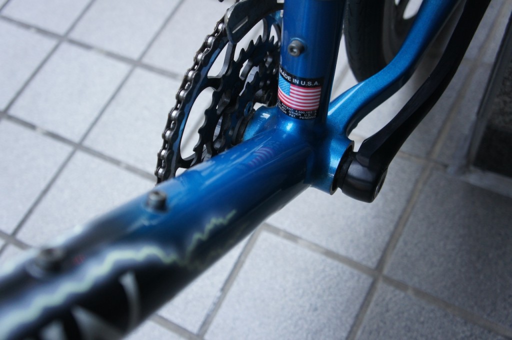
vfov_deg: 33.0
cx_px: 256
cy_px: 170
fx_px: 576
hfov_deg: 48.0
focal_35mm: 40
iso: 800
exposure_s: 1/50
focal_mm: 27
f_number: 4
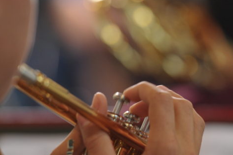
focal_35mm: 384
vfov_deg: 3.6
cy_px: 98
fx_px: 2486
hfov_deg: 5.4
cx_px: 155
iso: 1250
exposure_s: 1/200
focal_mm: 185
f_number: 2.8
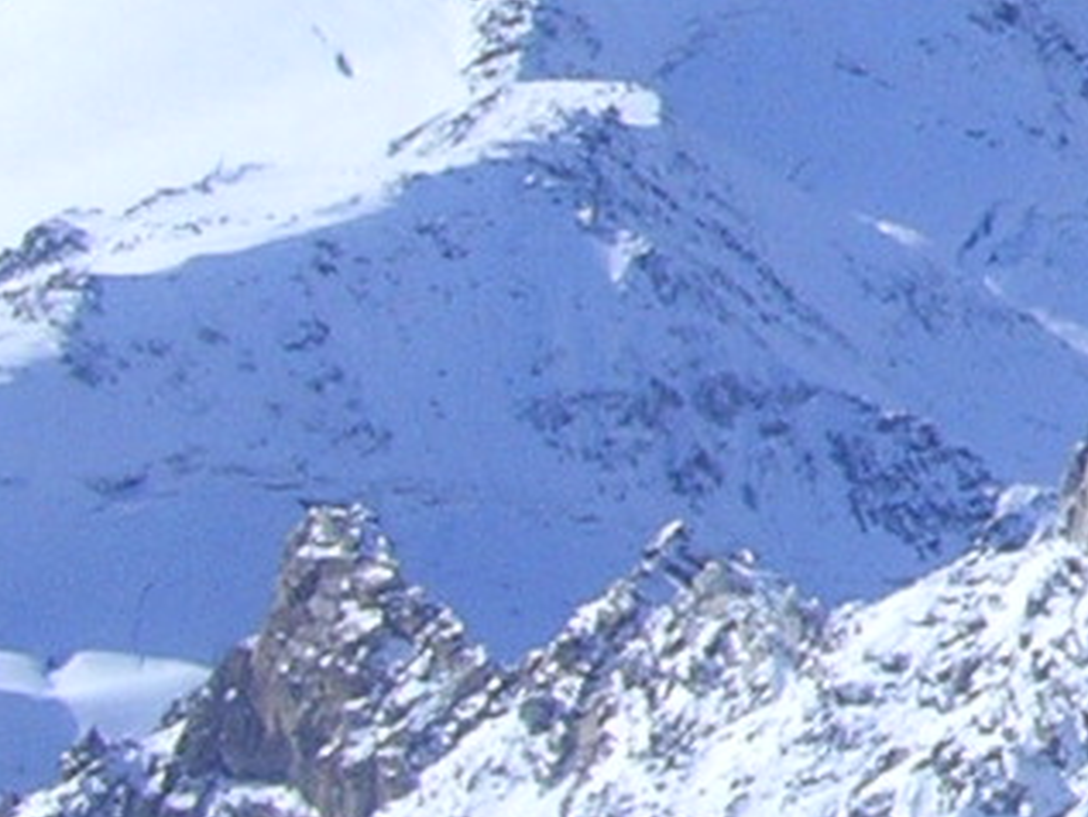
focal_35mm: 192
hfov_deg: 9.4
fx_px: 6037
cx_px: 2430
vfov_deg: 7.7
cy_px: -209
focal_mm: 5.8
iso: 50
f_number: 4.1
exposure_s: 1/1250
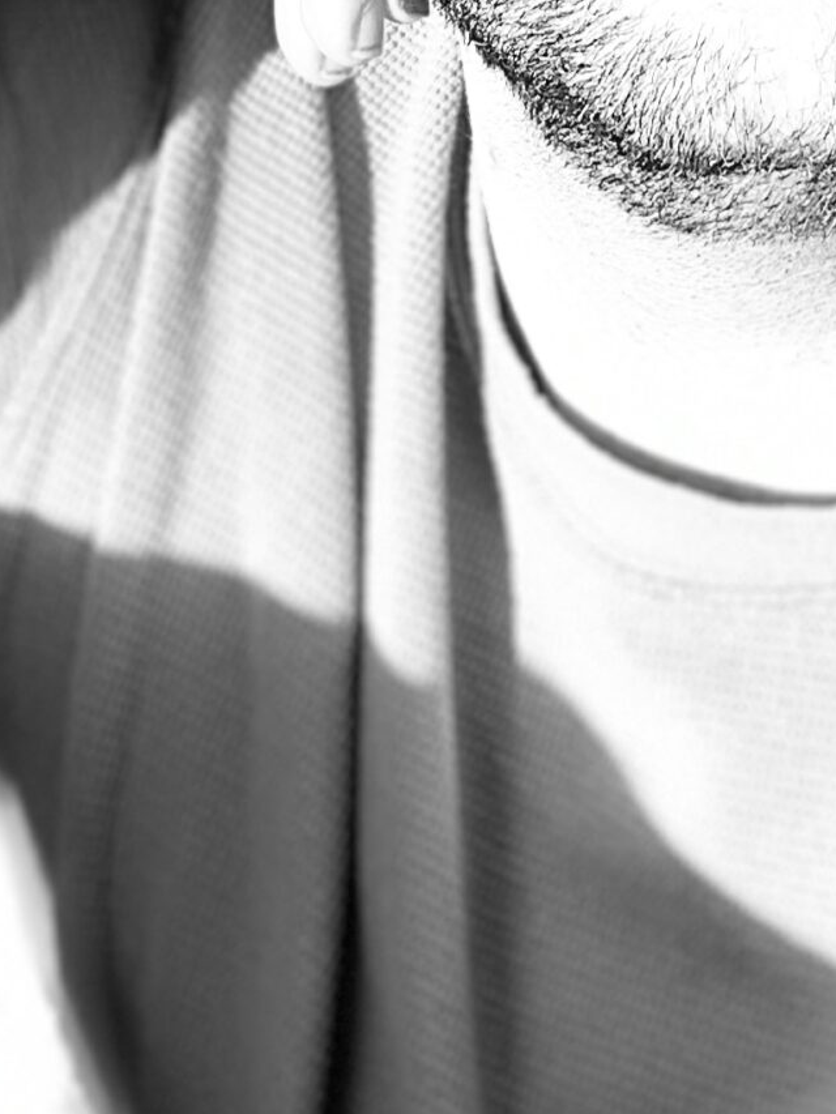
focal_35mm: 96
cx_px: 526
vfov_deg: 19.9
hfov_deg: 15.4
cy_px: 39
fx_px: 3091
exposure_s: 1/262
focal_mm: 2.87
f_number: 2.2
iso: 16
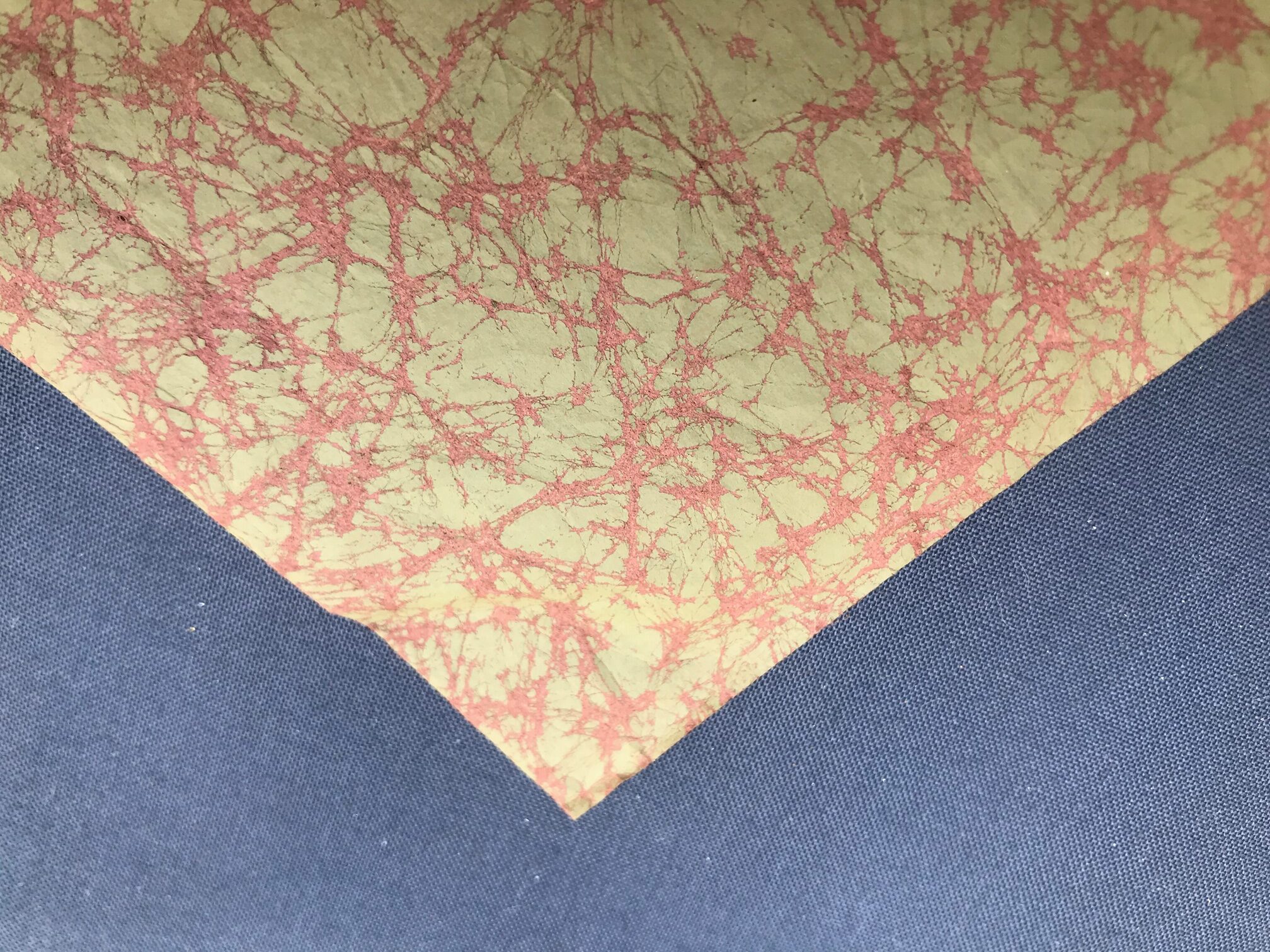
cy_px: 476
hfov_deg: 63.4
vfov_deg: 49.7
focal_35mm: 28
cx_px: 635
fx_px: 1027
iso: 20
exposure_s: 1/129
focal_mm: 3.99
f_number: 1.8
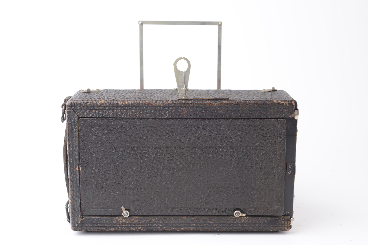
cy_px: 122
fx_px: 613
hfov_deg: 33.4
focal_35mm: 60
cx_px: 184
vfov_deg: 22.6
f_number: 10
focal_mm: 60
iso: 2500
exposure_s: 1/100
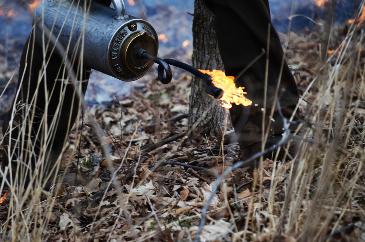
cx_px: 182
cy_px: 121
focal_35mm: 300
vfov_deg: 4.6
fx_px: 3035
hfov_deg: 6.9
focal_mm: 200
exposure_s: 1/640
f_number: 5.6
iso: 400
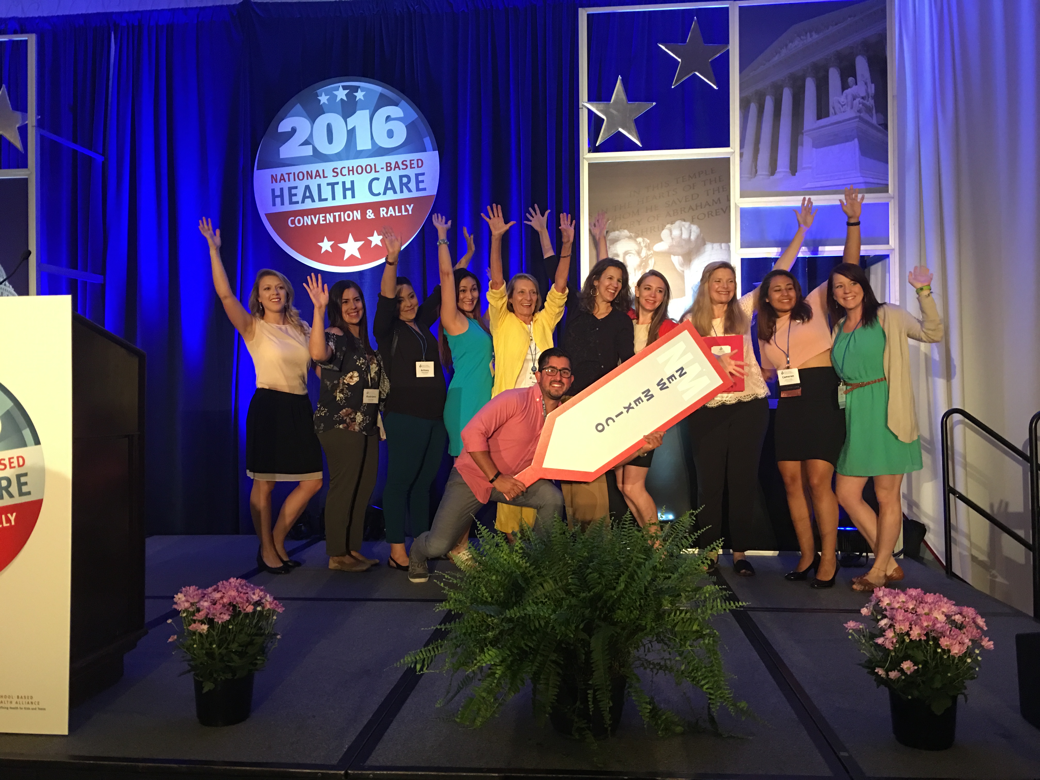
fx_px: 871
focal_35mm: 29
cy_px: 390
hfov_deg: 61.7
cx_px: 520
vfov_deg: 48.2
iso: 80
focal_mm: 4.15
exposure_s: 1/15
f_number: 2.2
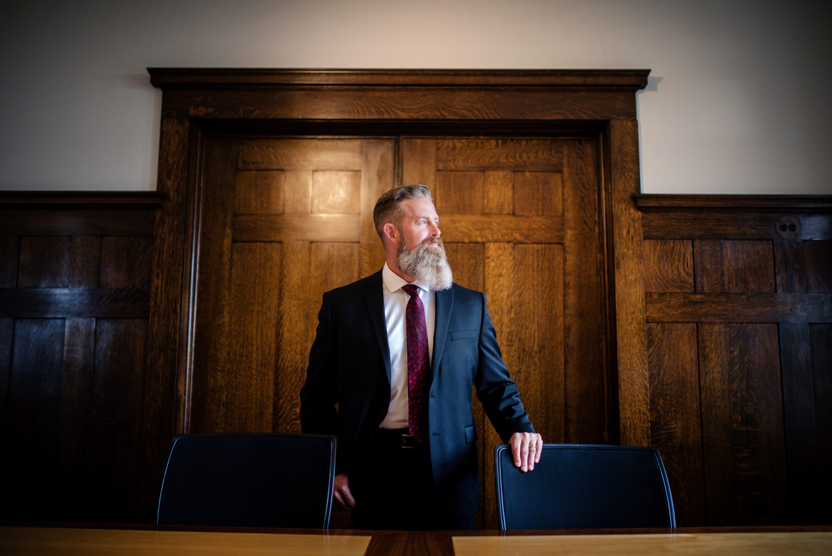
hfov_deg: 54.4
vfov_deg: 37.9
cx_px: 416
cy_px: 278
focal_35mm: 35
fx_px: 809
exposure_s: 1/800
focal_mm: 35
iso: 2000
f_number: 2.5
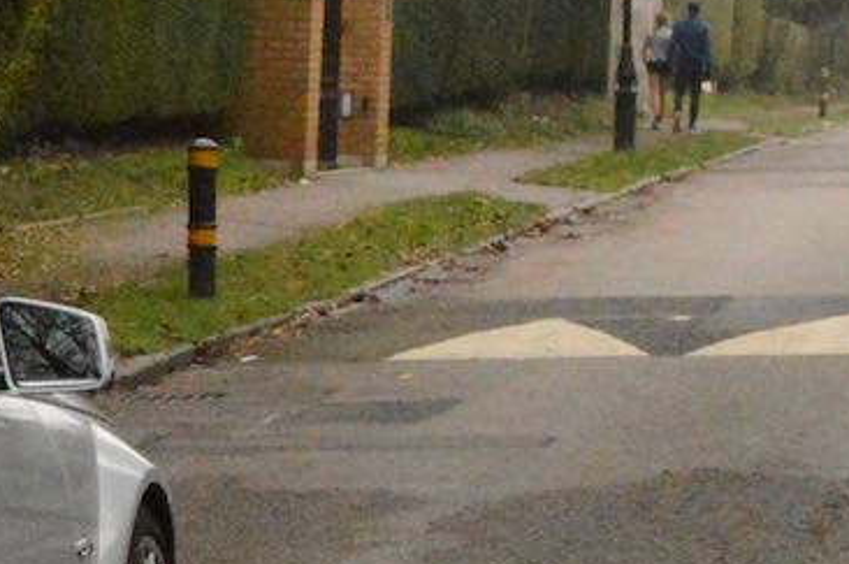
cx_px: -663
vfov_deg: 5.6
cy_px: 525
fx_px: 5794
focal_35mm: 246
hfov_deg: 8.1
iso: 6400
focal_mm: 30
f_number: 13
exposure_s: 1/640
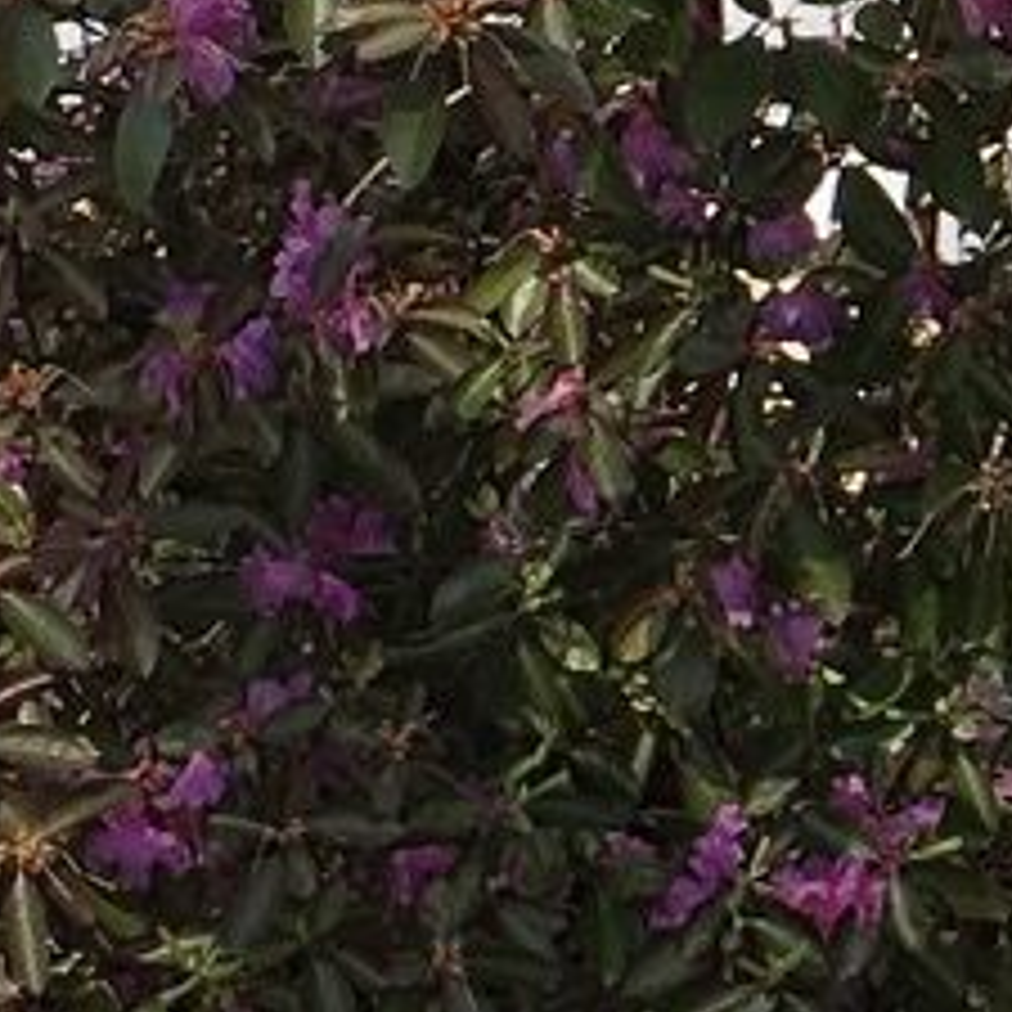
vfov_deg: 7.6
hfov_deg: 7.2
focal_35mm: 230
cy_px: 171
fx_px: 7607
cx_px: 2253
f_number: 2.2
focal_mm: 4.15
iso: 25
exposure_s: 1/785
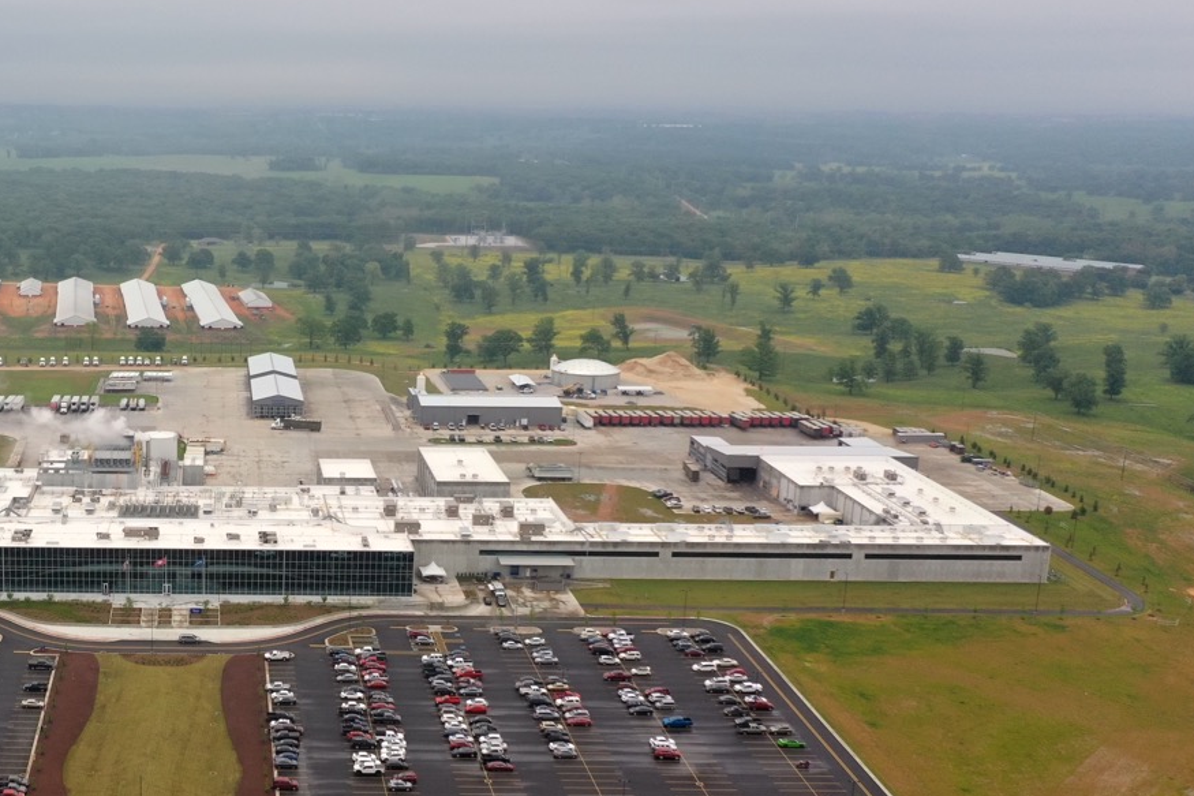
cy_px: 504
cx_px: 186
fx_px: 1592
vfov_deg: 28.0
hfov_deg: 39.0
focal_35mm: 48
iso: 400
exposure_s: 1/160
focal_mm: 10.26
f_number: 4.5
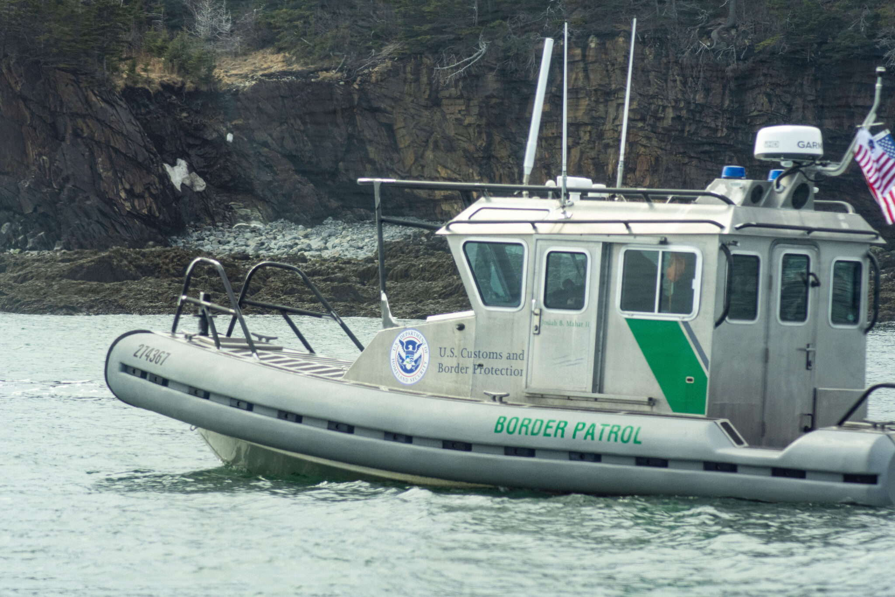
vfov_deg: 6.8
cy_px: 298
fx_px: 5034
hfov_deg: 10.2
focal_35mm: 202
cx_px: 448
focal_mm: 135
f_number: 6.3
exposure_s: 1/2500
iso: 800
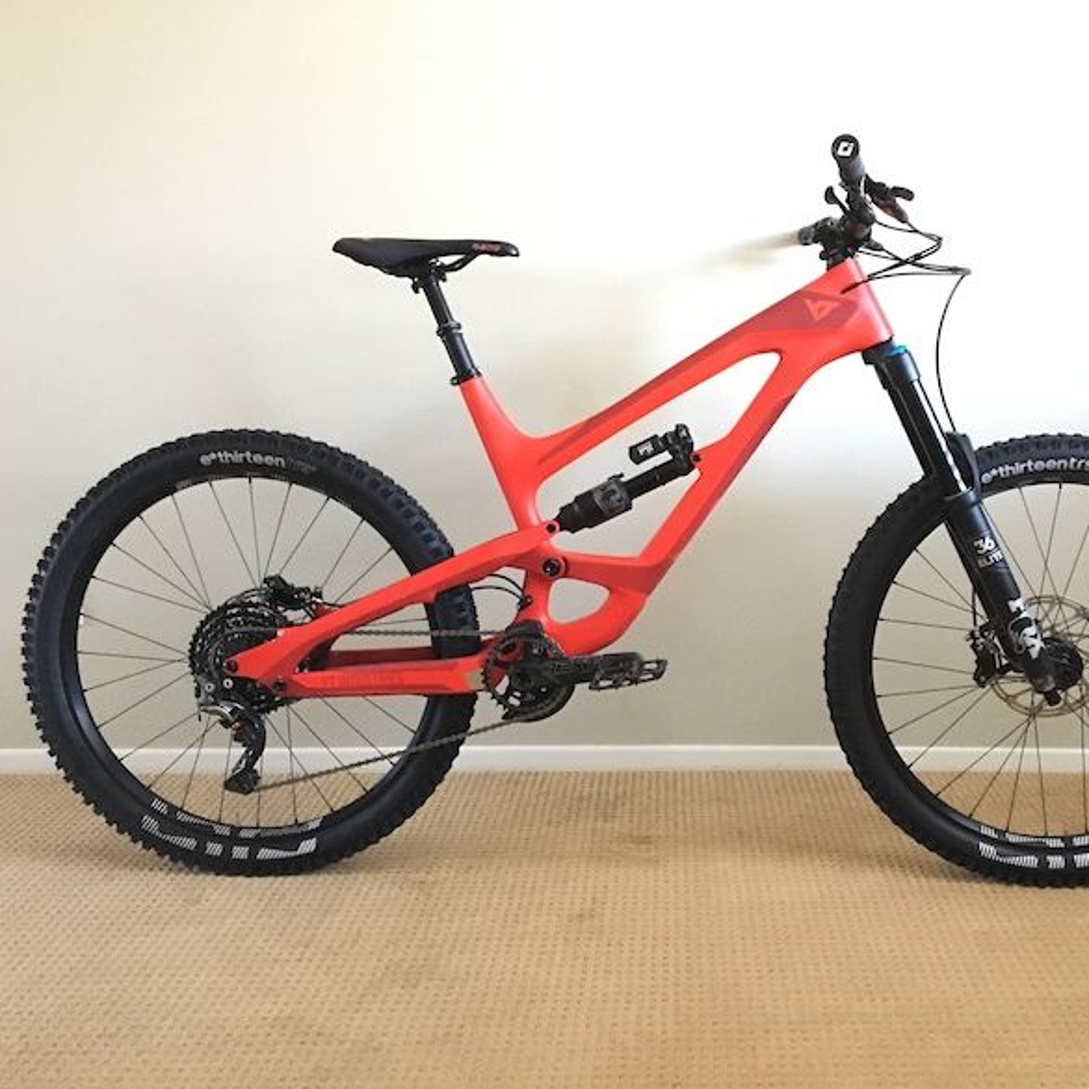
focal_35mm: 35
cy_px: 533
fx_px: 1246
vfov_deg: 47.2
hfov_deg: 46.6
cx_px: 714
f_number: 2.2
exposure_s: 1/15
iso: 320
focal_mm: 4.15
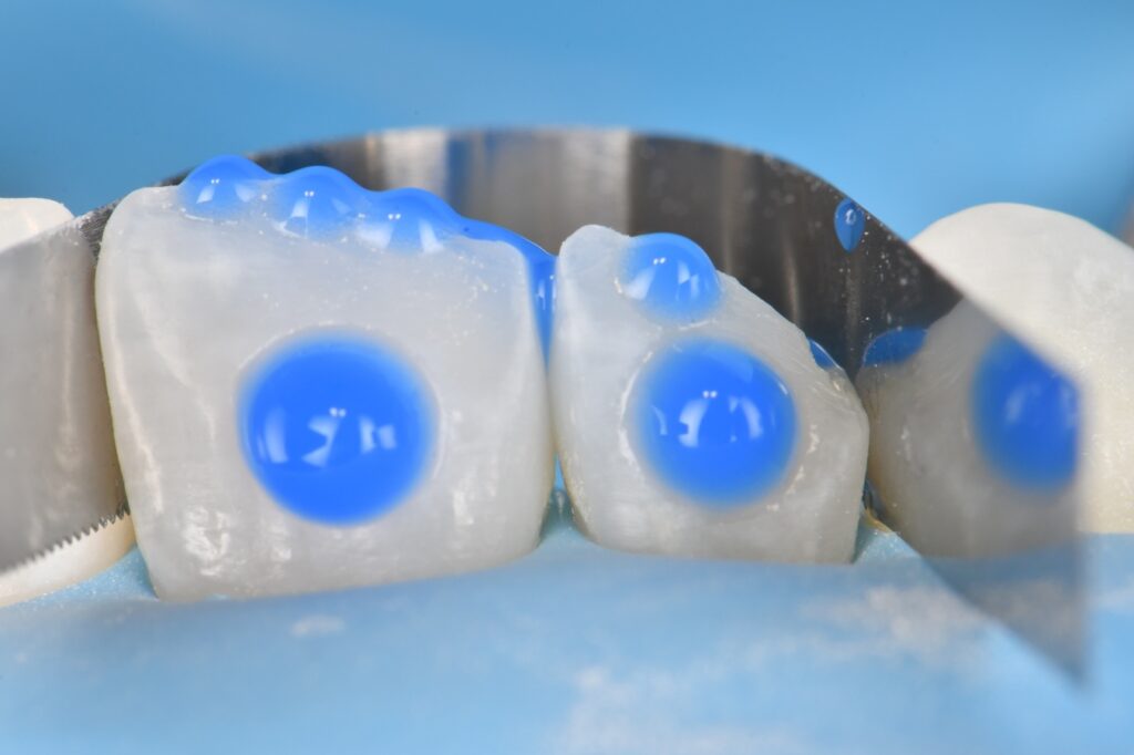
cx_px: 567
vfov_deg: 8.7
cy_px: 378
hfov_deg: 13.1
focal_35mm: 157
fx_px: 4944
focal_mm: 105
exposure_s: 1/250
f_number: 32
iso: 200
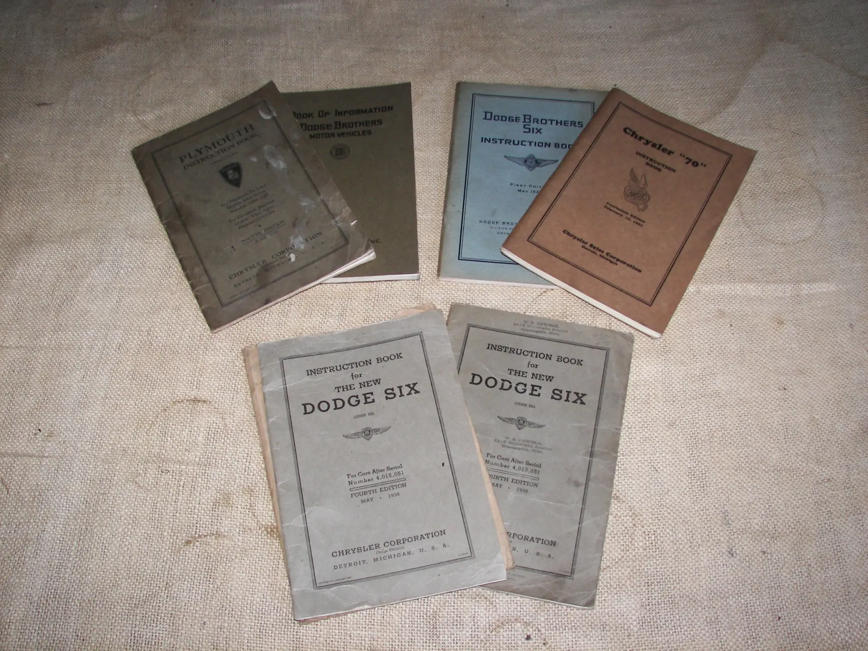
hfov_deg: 51.4
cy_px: 326
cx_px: 434
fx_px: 903
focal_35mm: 36
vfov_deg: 39.7
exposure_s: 1/30
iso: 100
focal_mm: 6
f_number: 2.8
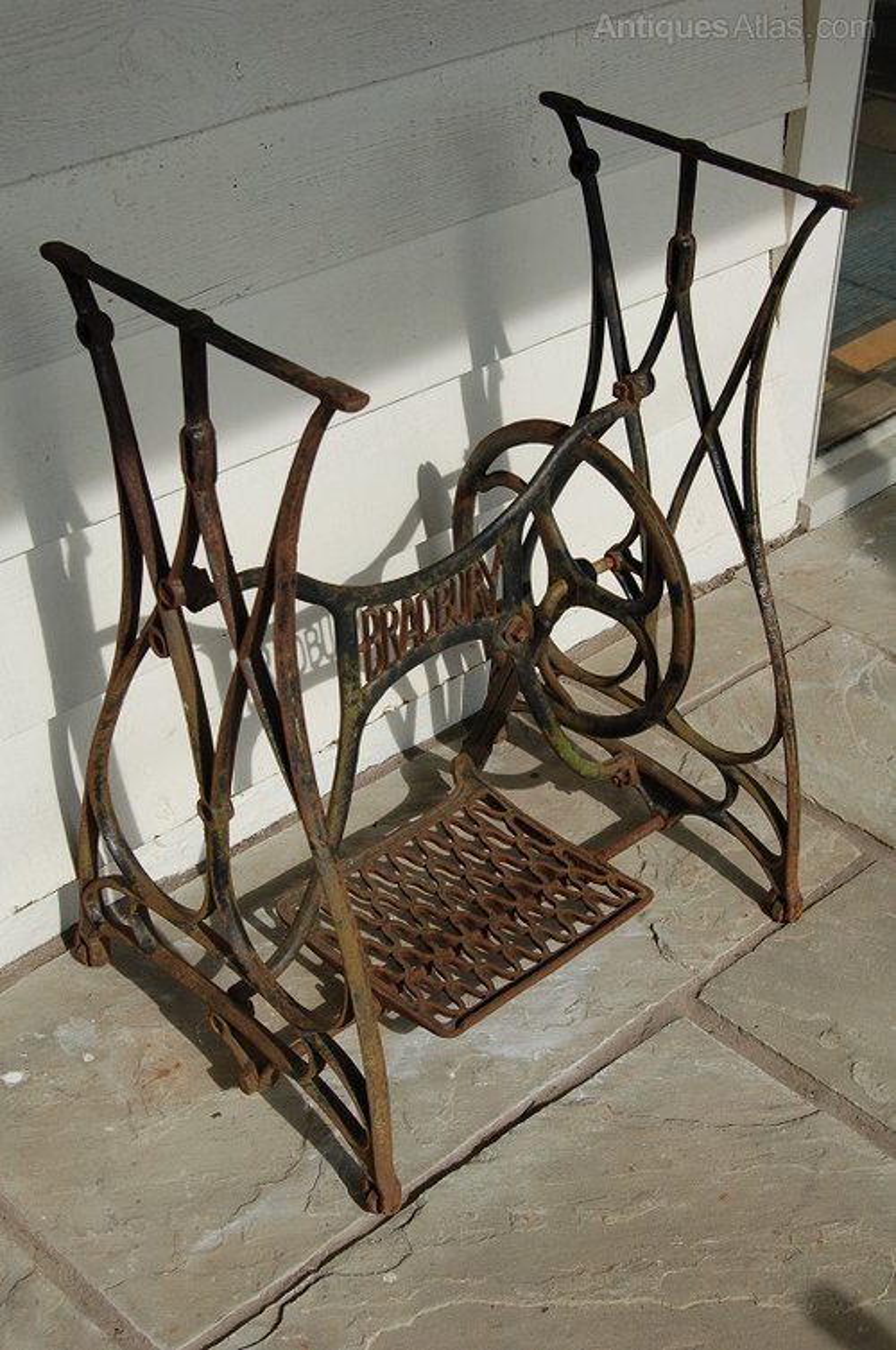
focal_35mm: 52
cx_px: 448
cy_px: 675
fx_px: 1965
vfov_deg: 37.9
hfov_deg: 25.7
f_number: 8
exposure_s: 1/250
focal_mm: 35
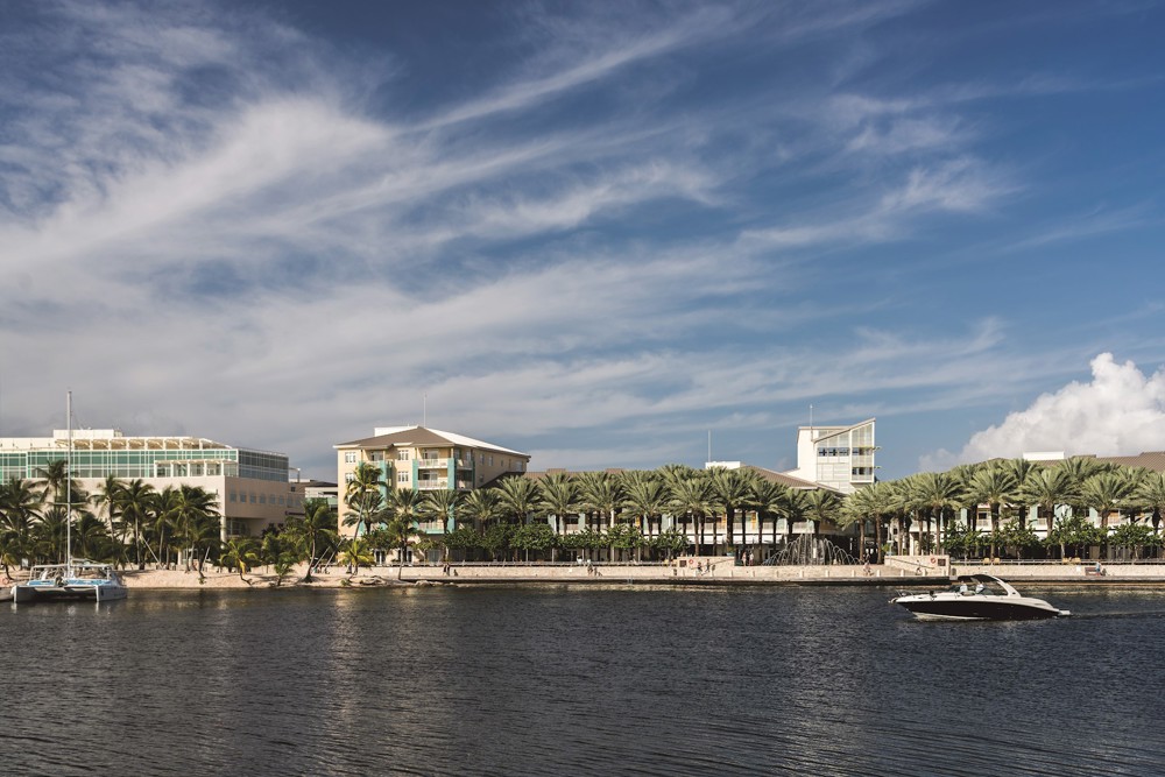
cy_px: 388
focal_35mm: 40
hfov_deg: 48.5
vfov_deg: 33.4
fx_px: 1295
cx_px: 582
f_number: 5.6
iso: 100
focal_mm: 40
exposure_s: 1/160
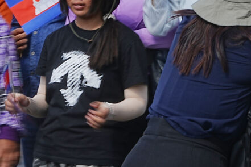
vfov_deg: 3.4
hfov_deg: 5.1
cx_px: 265
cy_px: -93
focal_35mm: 400
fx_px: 2789
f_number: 32
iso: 50
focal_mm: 100
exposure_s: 1/13
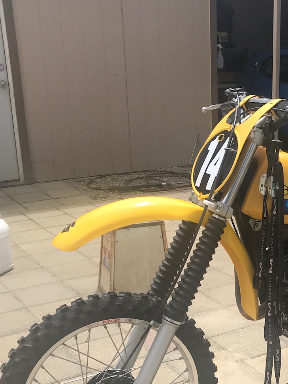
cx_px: 267
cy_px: 281
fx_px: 654
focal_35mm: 59
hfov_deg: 24.0
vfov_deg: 32.2
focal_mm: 3.99
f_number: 1.8
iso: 20
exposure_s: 1/1277
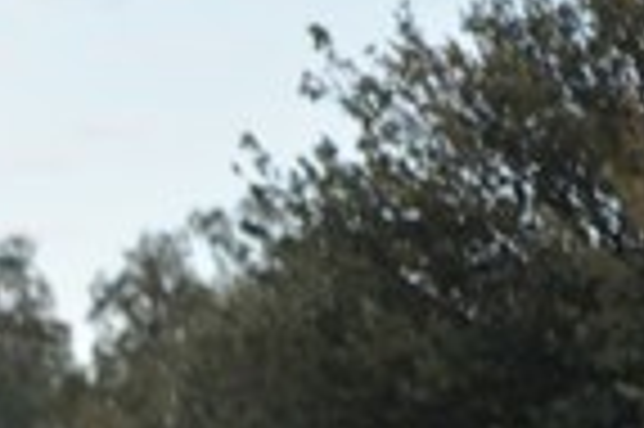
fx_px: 8487
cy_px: 1189
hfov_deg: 4.2
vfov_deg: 2.8
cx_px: -1274
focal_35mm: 475
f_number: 5.6
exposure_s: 1/500
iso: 400
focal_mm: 66
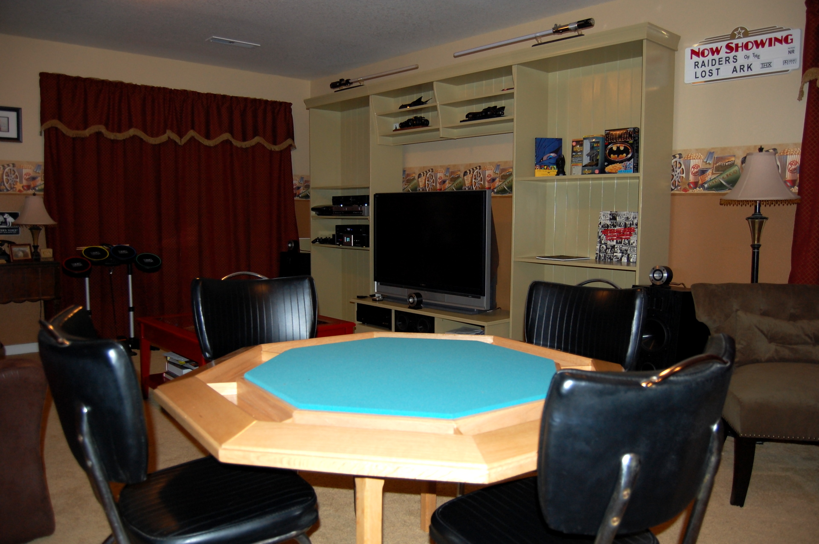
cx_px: 410
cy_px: 272
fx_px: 614
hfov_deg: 67.4
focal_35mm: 27
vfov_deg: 47.8
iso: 400
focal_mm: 18
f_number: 3.5
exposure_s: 1/60
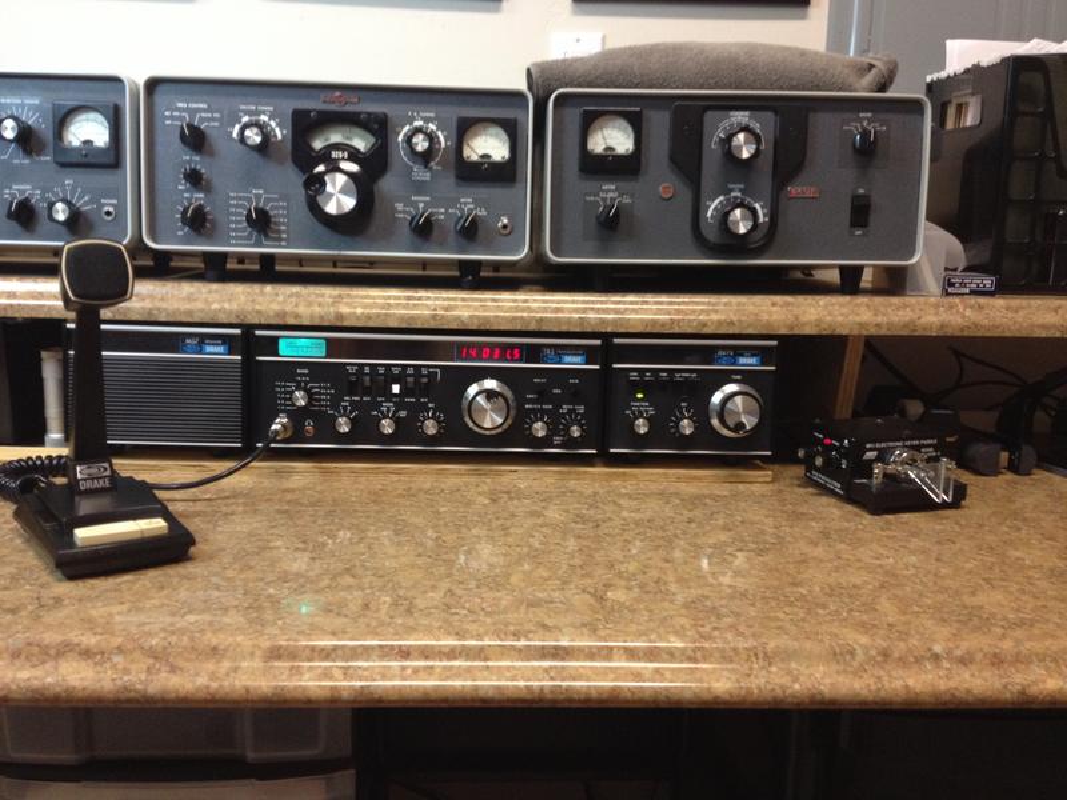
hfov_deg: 52.6
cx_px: 534
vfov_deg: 40.7
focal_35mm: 35
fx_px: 1079
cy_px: 400
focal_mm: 4.28
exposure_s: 1/20
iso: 200
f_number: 2.4
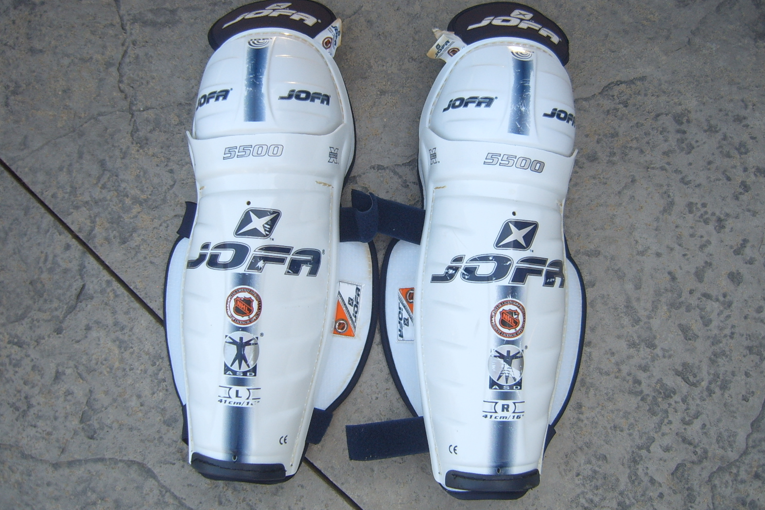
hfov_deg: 51.9
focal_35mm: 37
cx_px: 381
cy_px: 235
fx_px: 786
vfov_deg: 35.9
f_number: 2.8
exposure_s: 1/180
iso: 50
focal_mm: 5.8
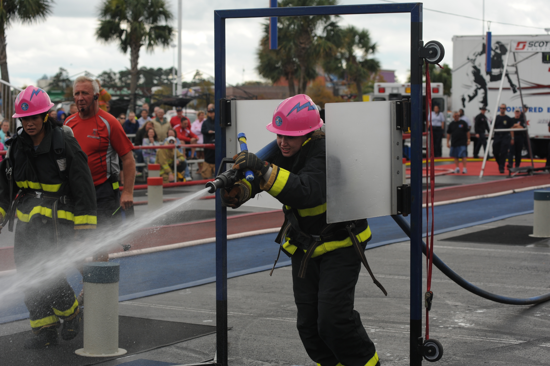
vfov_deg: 17.0
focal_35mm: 80
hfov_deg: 25.4
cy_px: 183
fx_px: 1221
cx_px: 275
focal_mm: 80
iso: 400
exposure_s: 1/800
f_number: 5.6
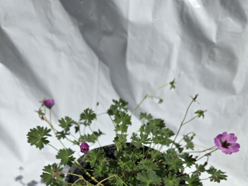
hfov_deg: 58.4
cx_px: 124
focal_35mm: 31
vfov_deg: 41.9
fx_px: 222
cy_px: 166
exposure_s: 1/7072
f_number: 1.8
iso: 25
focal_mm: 5.4
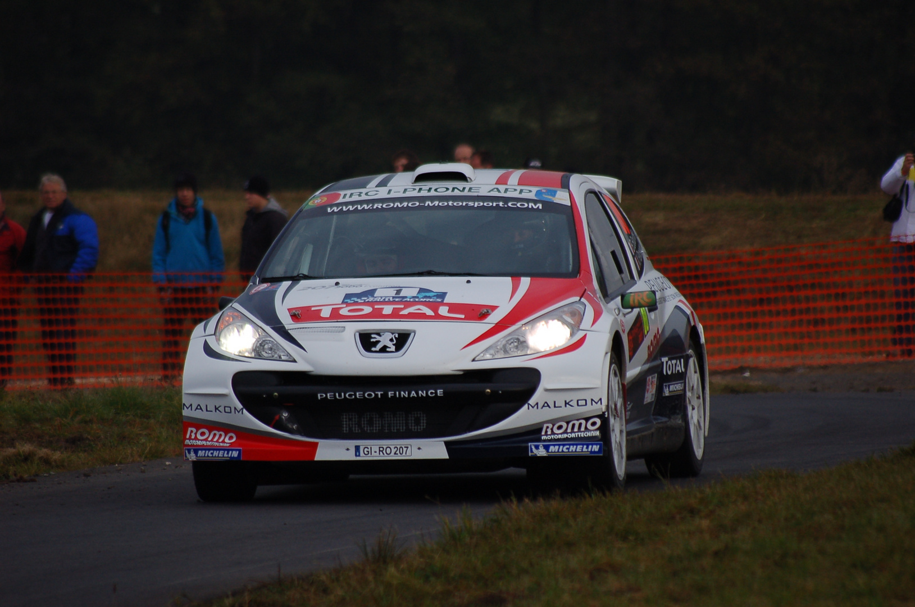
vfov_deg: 3.0
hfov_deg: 4.6
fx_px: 11417
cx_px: 458
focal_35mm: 450
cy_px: 304
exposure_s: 1/1600
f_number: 6.3
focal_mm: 300
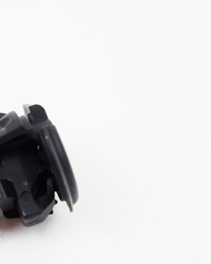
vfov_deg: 11.5
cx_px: -11
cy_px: 148
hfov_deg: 9.1
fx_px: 1312
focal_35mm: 168
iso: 1800
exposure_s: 1/60
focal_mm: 55
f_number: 5.6
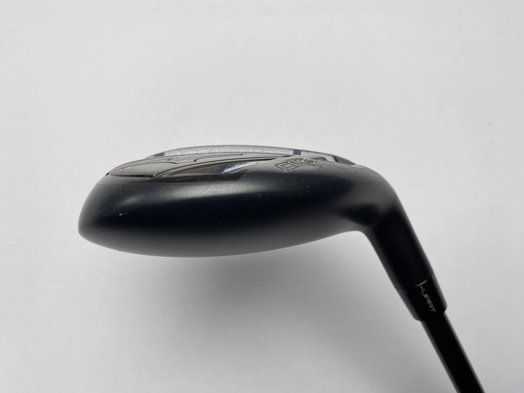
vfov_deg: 54.9
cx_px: 262
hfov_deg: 69.4
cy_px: 196
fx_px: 378
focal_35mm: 25
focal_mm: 4.25
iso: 32
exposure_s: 1/386
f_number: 1.8
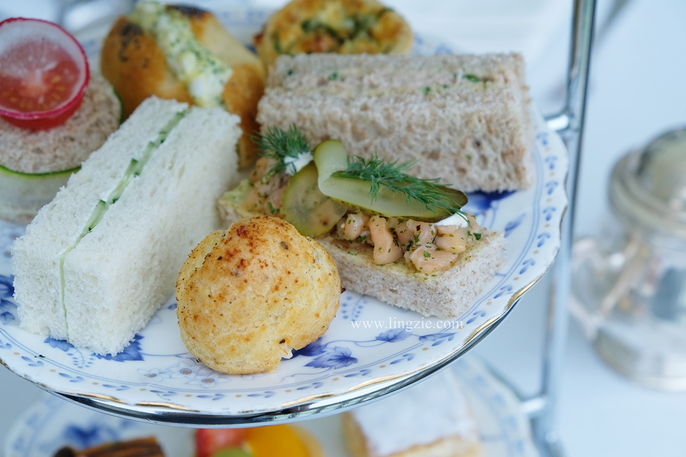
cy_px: 228
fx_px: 1162
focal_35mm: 61
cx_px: 343
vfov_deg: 22.3
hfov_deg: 32.9
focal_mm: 40.7
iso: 200
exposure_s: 1/240
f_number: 5.6
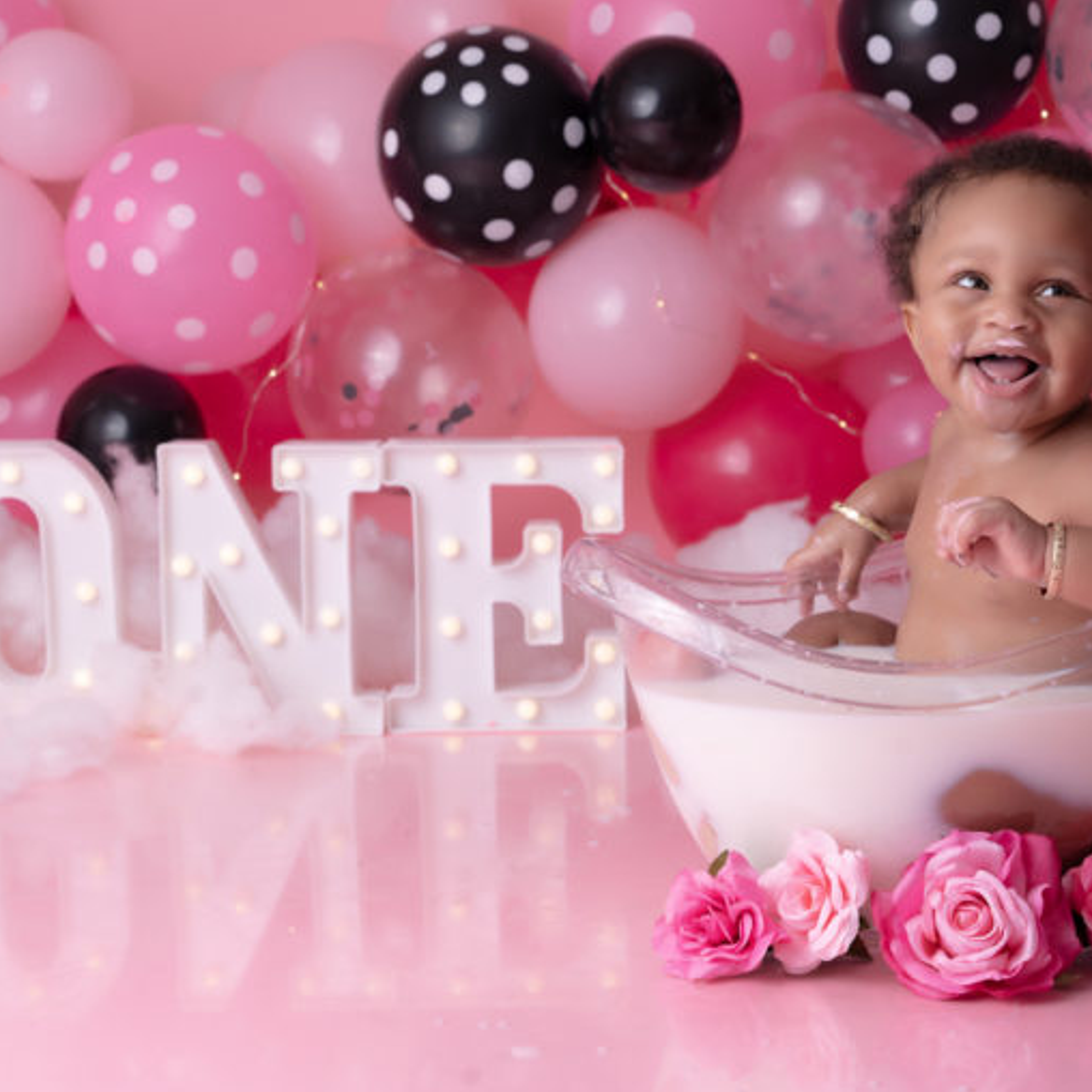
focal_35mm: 90
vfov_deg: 19.3
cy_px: 548
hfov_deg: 19.3
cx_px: 615
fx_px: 3212
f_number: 7.1
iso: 200
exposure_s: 1/250
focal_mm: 70
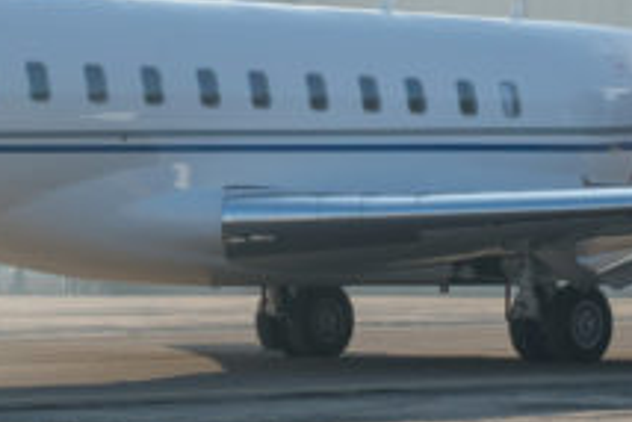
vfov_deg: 6.0
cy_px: -15
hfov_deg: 8.9
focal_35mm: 230
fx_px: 4040
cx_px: 387
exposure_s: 1/400
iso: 250
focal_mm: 48
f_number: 8
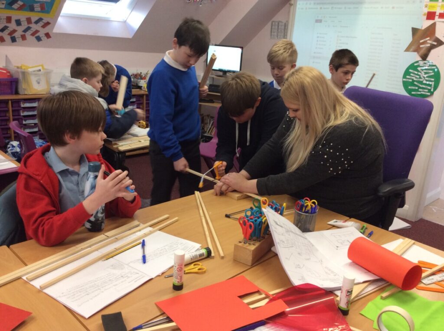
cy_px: 166
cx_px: 222
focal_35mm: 32
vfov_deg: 44.1
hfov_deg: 56.9
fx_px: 410
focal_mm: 3.3
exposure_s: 1/25
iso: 80
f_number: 2.4
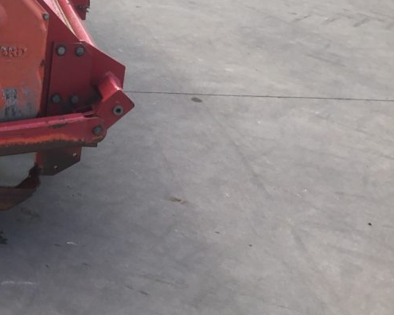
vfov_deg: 22.7
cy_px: 45
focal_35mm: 66
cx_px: -33
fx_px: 770
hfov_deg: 26.6
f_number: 2.4
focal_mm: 3.3
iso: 25
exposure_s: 1/382
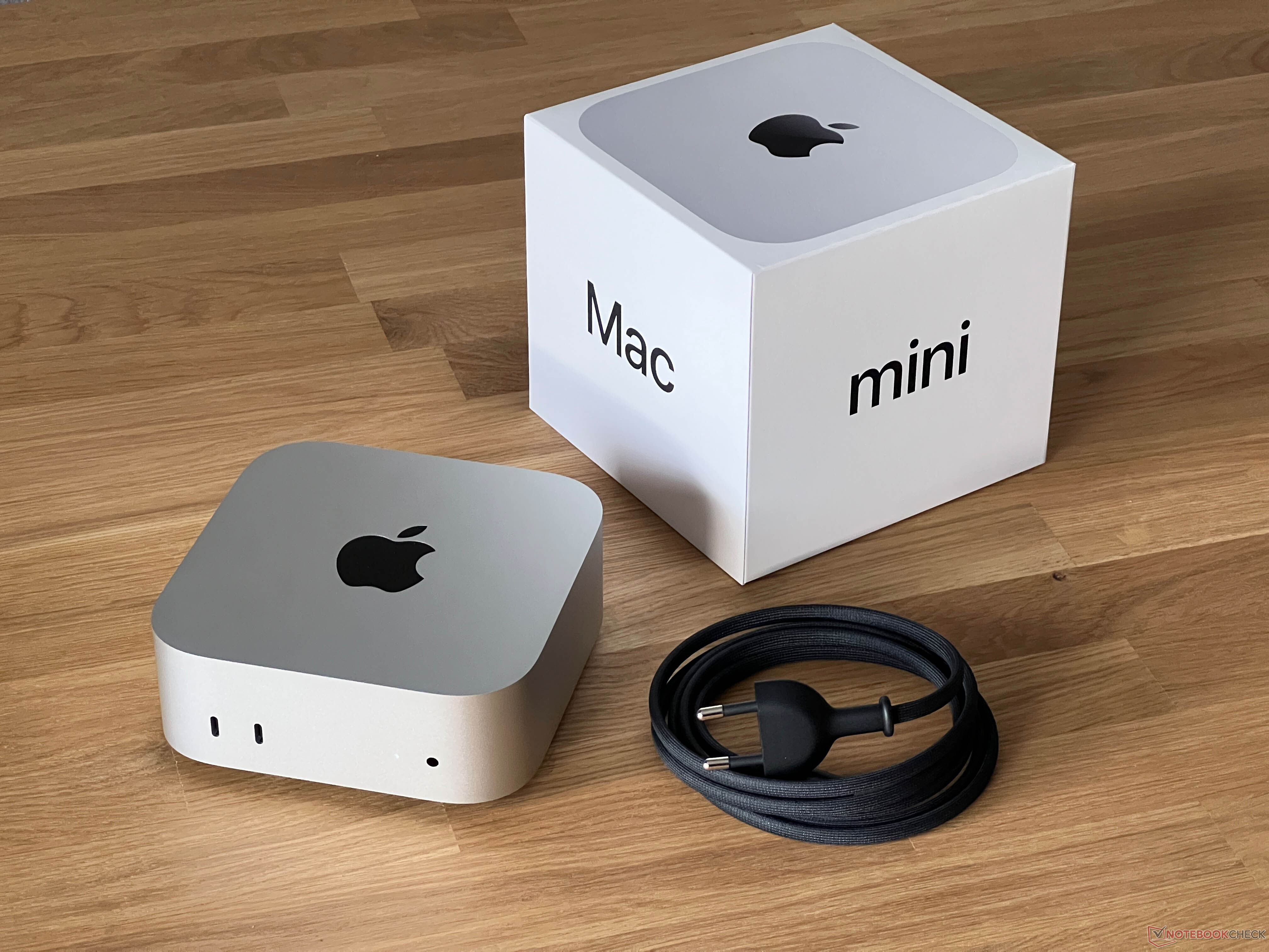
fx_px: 2823
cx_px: 634
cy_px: 476
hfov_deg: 25.3
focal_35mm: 77
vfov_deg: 19.1
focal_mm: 9
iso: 500
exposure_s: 1/60
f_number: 2.8
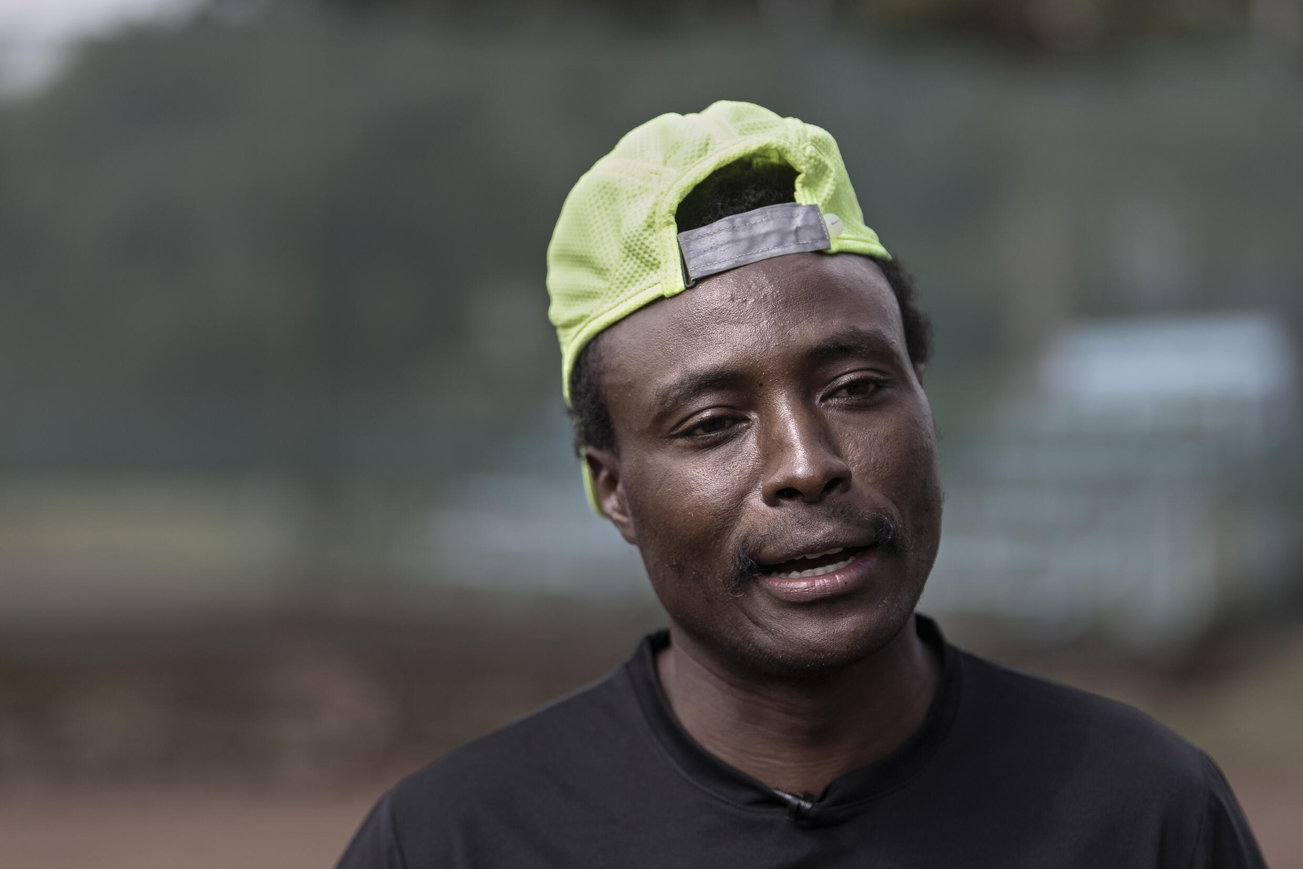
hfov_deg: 17.1
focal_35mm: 120
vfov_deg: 11.4
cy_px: 434
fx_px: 4343
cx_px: 652
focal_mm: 120
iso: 280
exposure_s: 1/3000
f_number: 2.8
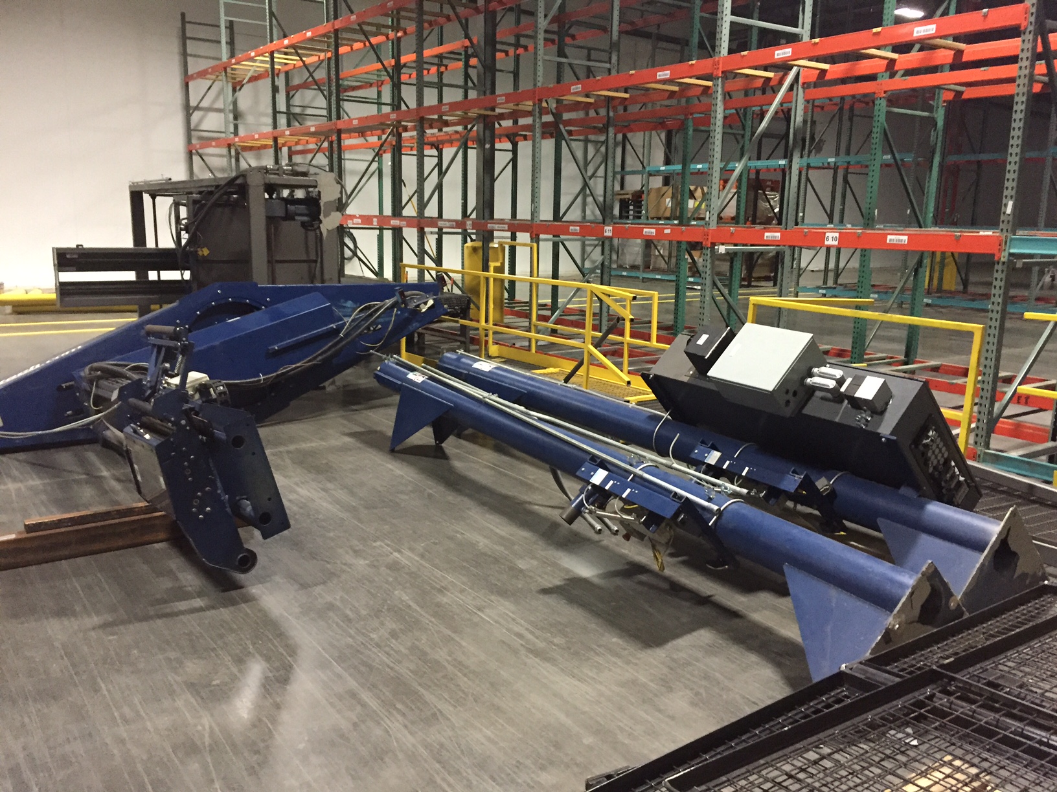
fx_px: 886
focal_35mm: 29
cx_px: 528
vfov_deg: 48.2
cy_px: 396
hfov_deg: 61.7
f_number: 2.2
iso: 320
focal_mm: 4.15
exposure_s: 1/15
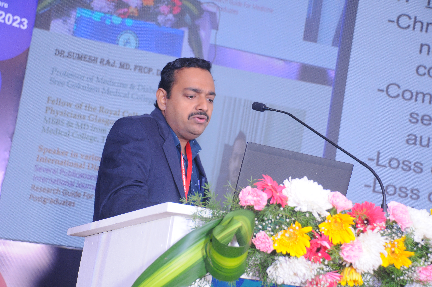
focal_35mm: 72
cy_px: 144
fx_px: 863
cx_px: 216
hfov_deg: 28.1
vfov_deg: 18.9
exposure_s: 1/160
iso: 400
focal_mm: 48
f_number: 4.8
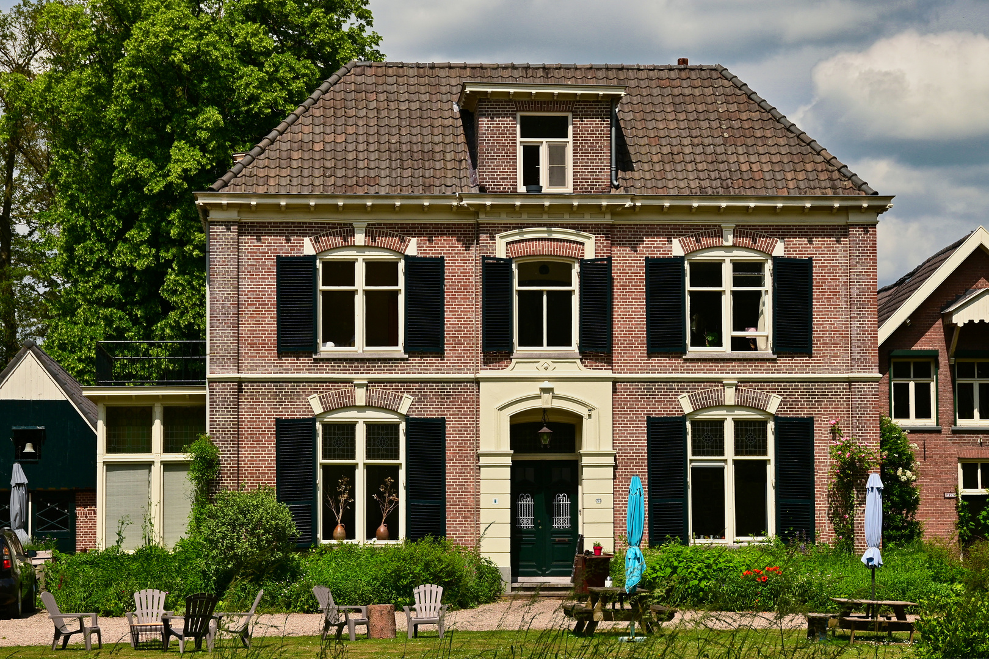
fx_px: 2802
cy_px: 330
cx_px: 494
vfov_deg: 13.4
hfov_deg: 20.0
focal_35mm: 102
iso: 200
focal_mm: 68
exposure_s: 1/250
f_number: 8
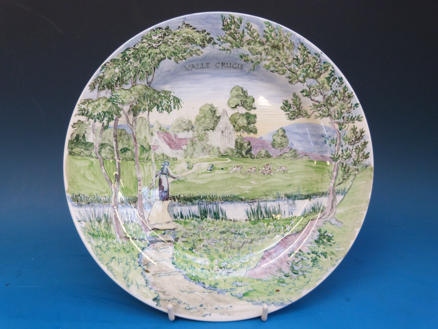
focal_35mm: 28
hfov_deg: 63.4
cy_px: 164
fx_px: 354
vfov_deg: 49.7
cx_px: 219
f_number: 2.8
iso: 320
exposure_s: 1/60
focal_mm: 4.8
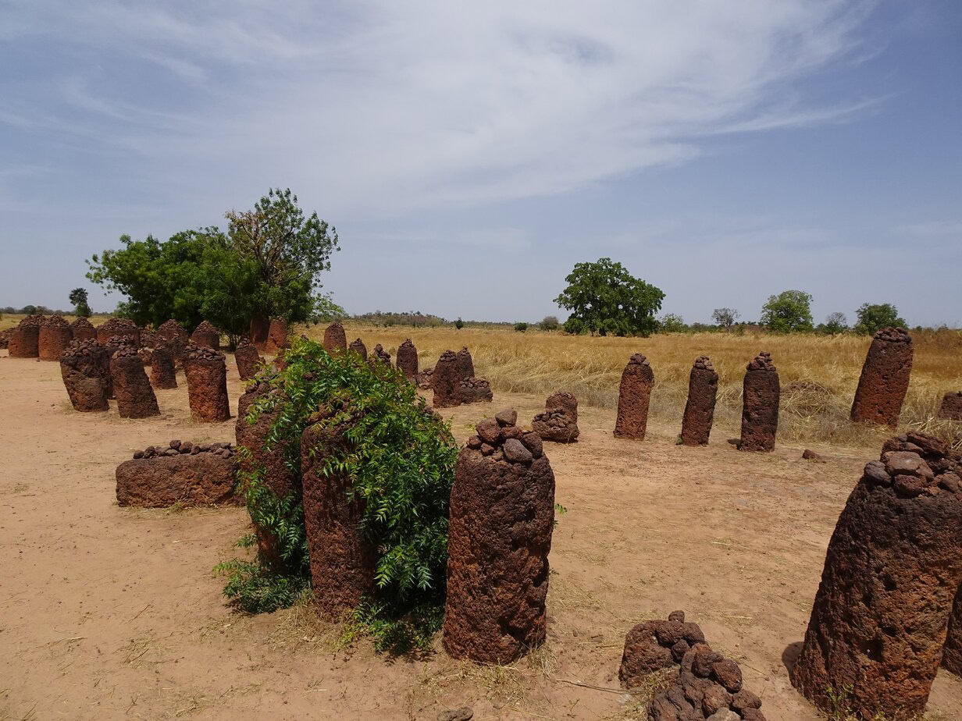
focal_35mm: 24
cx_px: 481
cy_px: 360
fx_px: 667
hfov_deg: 71.6
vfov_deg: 56.8
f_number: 3.5
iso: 80
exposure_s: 1/1600
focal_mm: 4.2
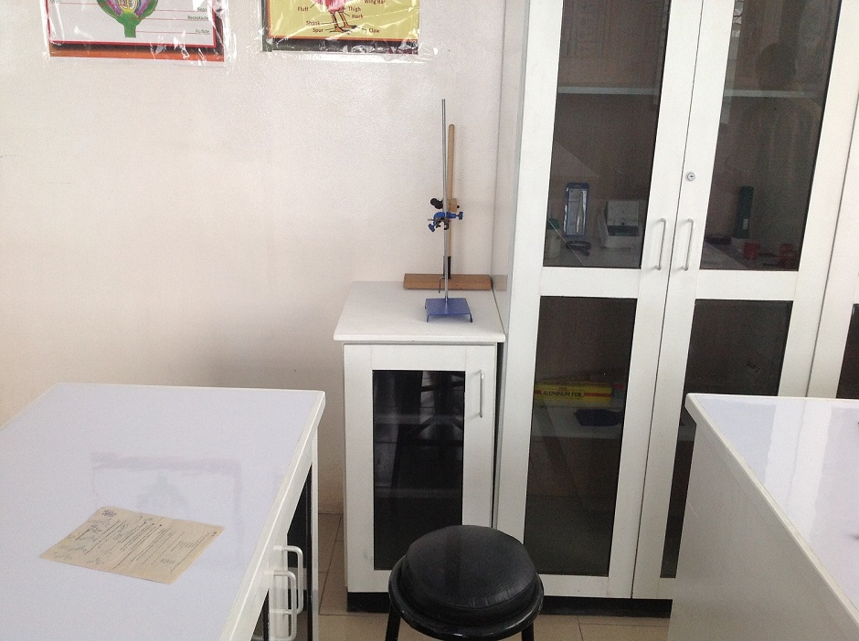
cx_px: 430
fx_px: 867
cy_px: 320
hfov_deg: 52.7
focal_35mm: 35
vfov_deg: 40.6
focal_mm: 4.28
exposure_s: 1/120
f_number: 2.4
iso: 125
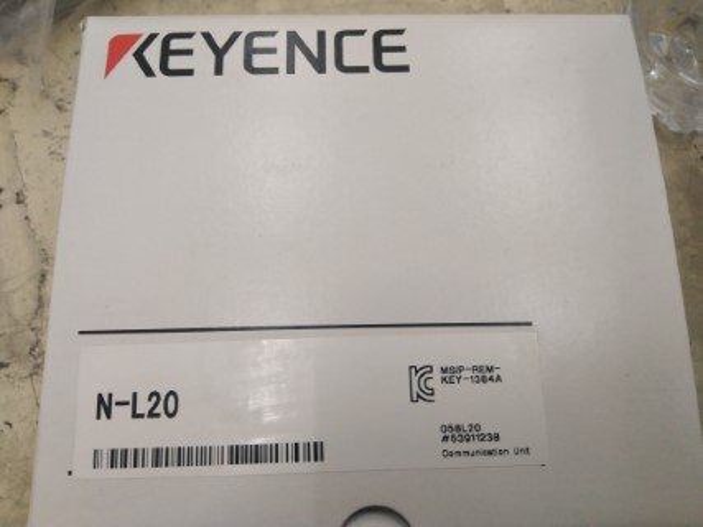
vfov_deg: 53.0
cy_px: 264
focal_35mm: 26
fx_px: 528
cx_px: 352
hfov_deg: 67.3
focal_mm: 3.59
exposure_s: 1/30
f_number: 1.8
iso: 206
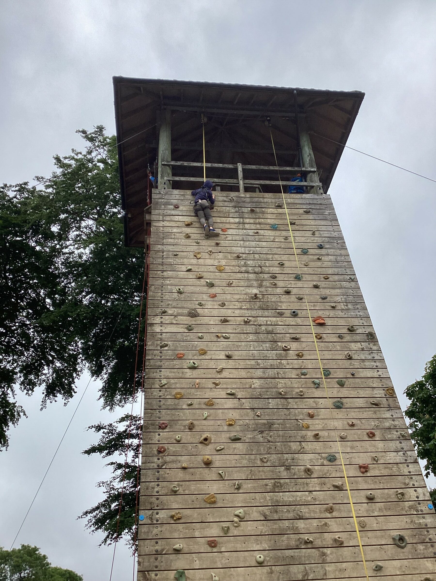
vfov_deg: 58.4
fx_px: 521
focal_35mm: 31
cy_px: 290
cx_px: 218
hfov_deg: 45.4
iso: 25
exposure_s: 1/1018
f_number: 2.4
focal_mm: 3.3
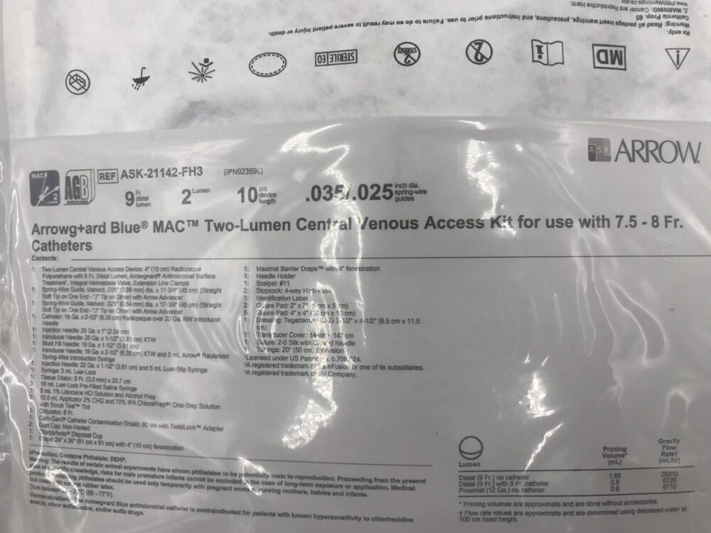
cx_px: 356
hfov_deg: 63.4
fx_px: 575
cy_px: 266
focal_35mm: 28
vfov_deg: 49.7
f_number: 1.8
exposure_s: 1/353
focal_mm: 3.99
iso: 20
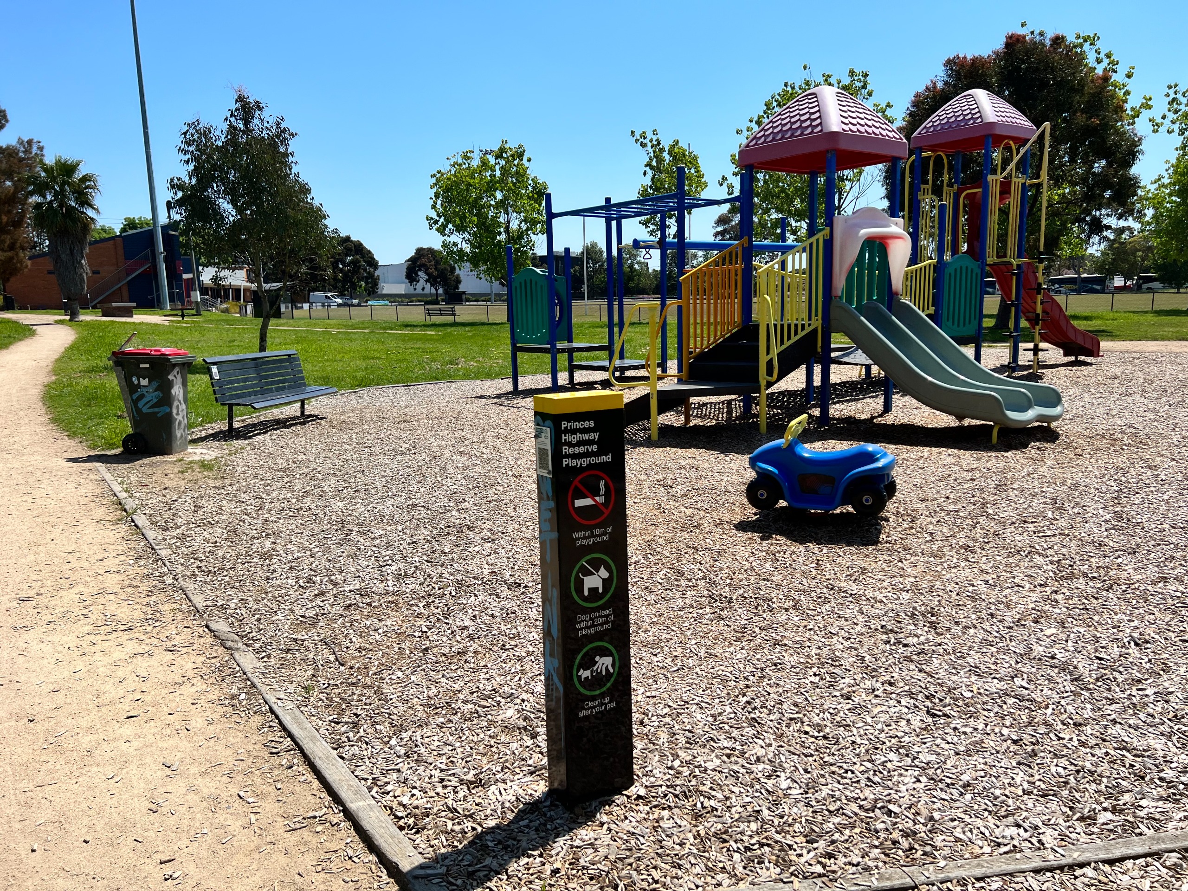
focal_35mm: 26
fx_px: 892
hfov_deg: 67.3
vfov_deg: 53.1
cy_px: 446
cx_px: 594
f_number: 1.5
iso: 50
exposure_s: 1/5319
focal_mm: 5.7
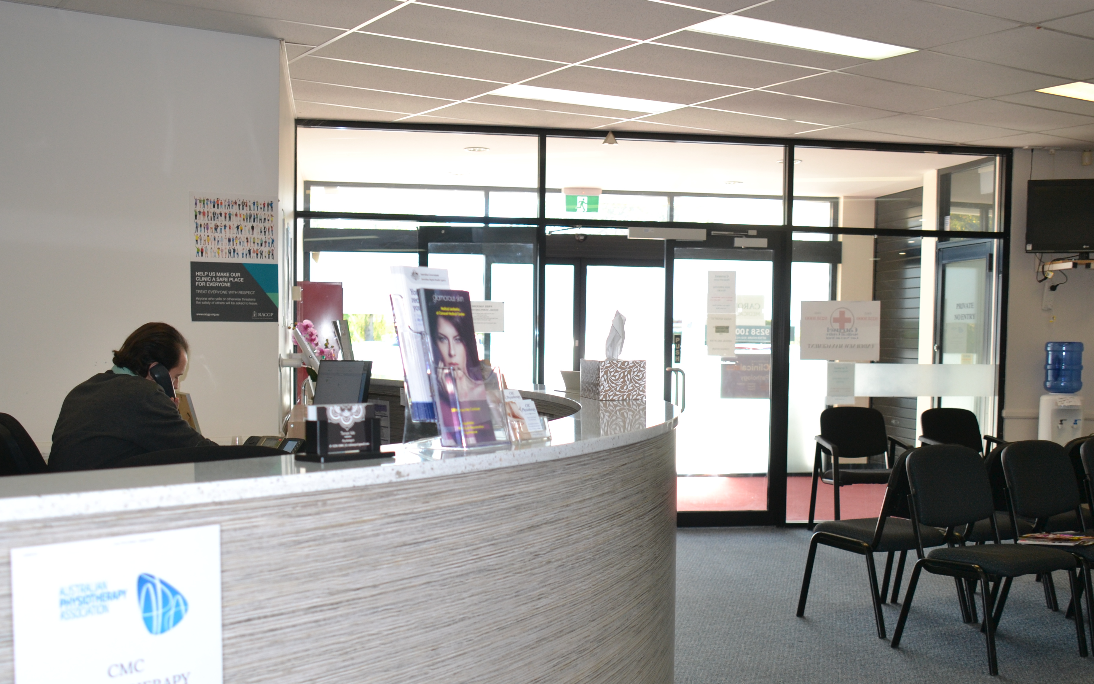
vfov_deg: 30.4
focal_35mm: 42
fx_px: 1252
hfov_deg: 47.2
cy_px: 437
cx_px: 557
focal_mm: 22
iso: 320
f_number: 4
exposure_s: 1/125
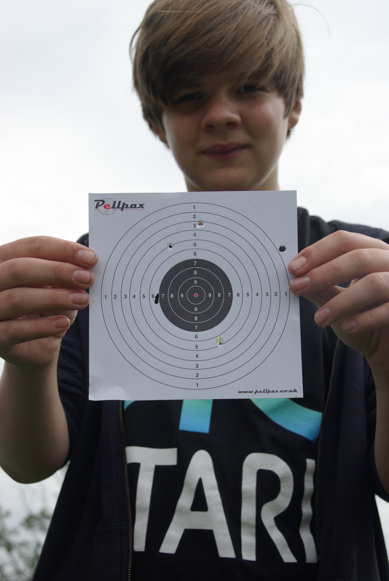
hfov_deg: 20.2
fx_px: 1091
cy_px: 290
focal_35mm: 68
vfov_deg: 29.8
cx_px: 194
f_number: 8
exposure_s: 1/125
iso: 200
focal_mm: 45
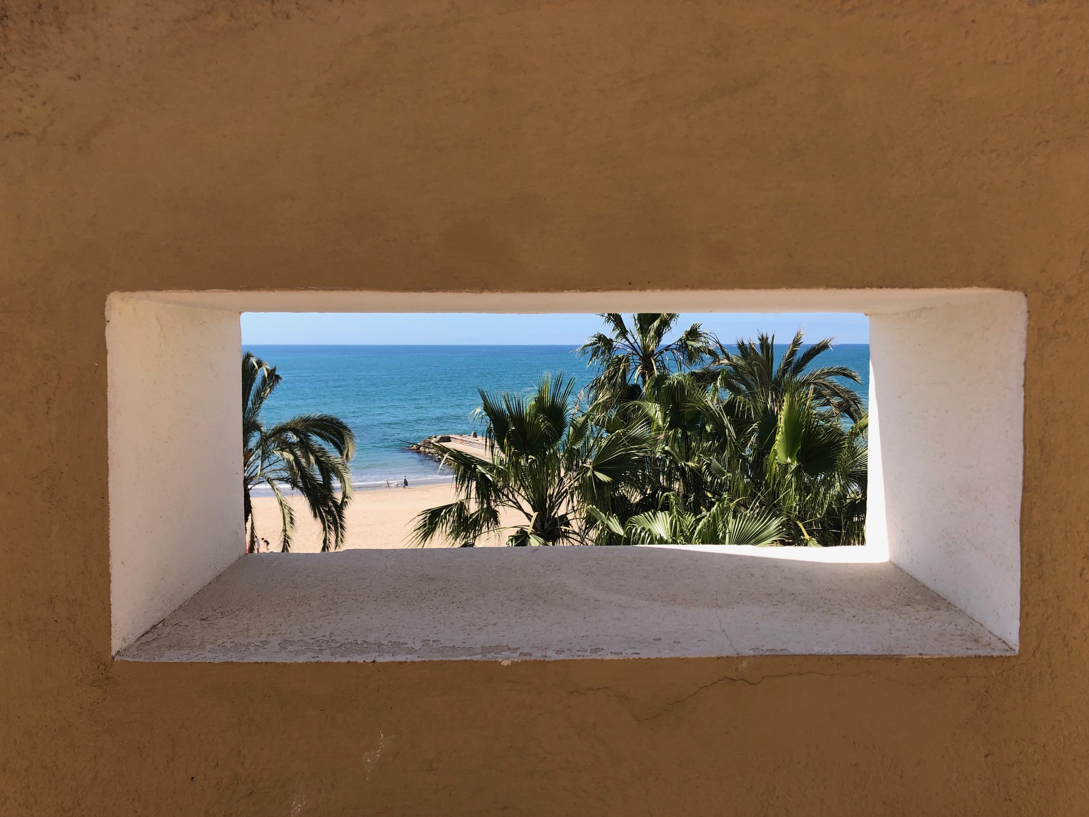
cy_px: 408
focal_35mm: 28
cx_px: 544
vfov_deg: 49.7
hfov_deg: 63.4
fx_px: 881
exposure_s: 1/1600
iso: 20
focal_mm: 3.99
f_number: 1.8
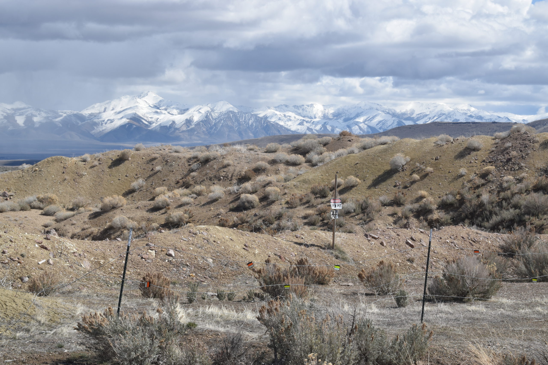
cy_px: 182
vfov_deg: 16.6
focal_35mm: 82
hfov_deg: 24.6
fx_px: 1256
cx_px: 274
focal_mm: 55
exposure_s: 1/125
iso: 200
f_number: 20
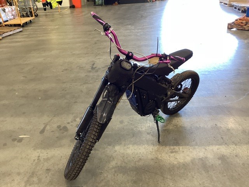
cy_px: 94
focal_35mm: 31
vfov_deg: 45.4
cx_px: 124
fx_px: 223
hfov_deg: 58.4
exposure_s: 1/50
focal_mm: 3.3
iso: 125
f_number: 2.4
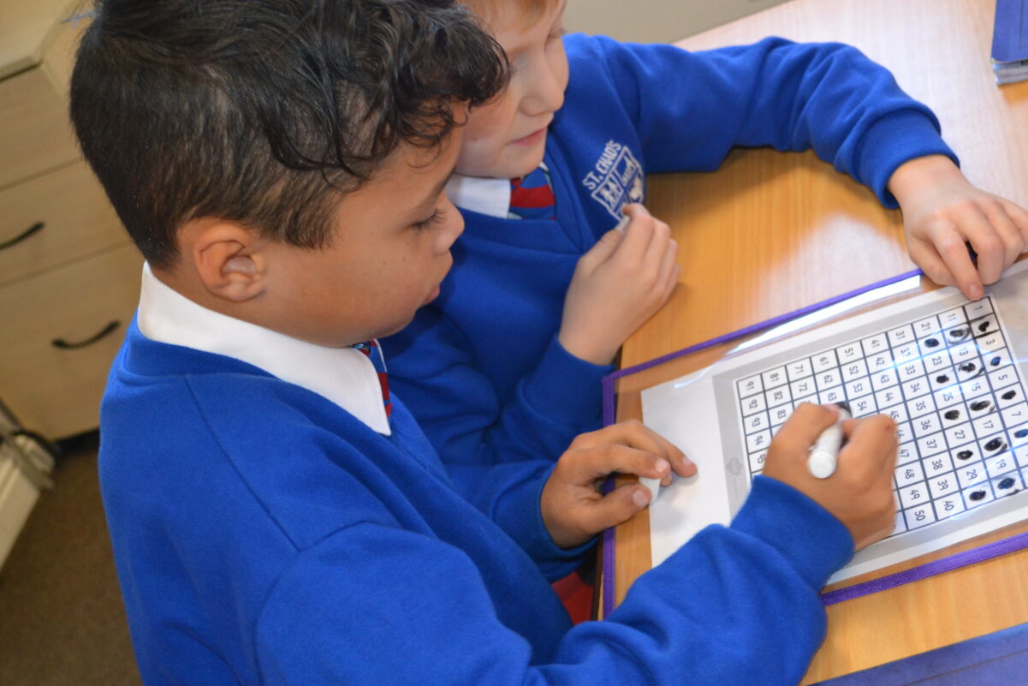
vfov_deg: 24.3
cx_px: 555
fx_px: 1589
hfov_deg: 35.8
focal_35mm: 56
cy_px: 301
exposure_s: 1/60
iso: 900
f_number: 4.5
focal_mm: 29
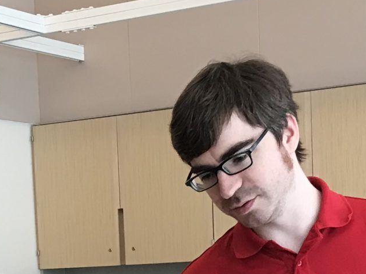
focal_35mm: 113
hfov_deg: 17.3
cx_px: 67
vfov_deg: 12.5
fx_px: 1195
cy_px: 401
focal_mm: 3.99
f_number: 1.8
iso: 25
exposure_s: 1/30
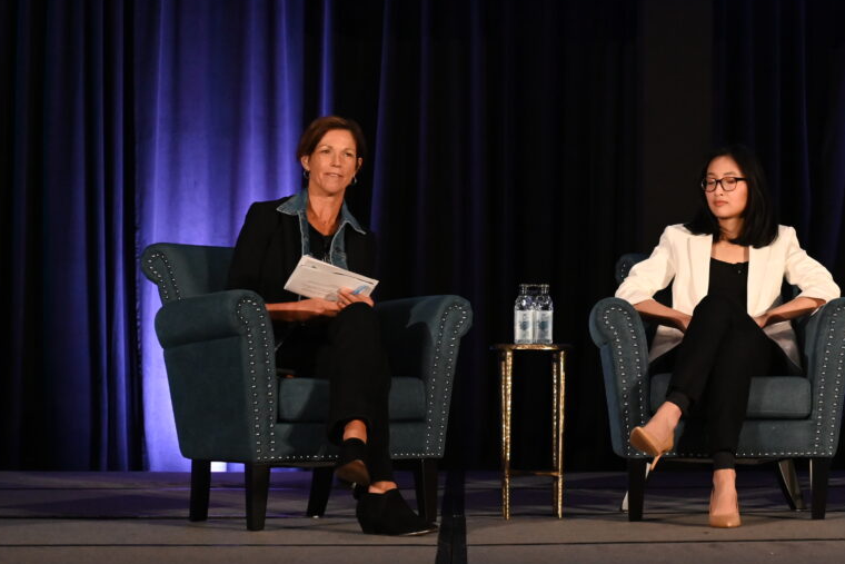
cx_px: 844
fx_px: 2277
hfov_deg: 20.4
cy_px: 197
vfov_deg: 14.1
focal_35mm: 97
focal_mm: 48
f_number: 5.3
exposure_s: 1/125
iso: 3200
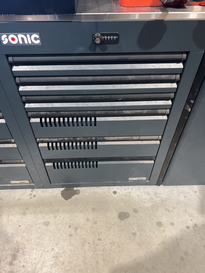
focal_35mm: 26
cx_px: 102
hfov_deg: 53.1
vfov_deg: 67.3
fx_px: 205
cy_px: 136
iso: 200
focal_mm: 5.7
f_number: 1.5
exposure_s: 1/50
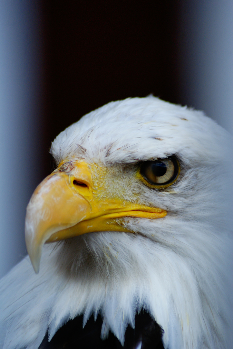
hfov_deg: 4.6
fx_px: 2904
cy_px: 174
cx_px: 116
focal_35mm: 300
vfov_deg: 6.9
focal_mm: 200
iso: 400
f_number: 5.6
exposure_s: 1/400
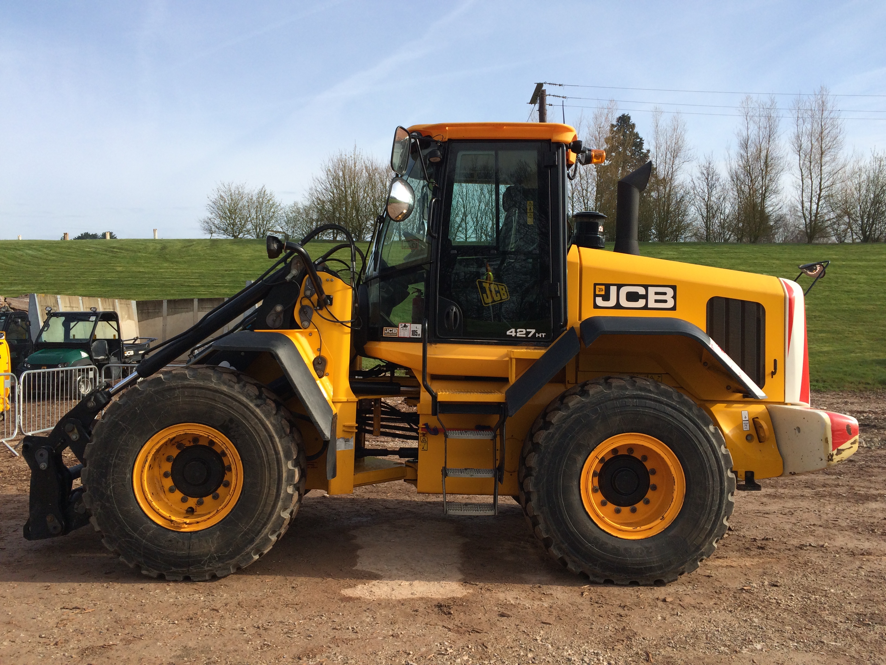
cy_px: 332
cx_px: 443
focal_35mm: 29
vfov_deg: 48.2
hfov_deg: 61.7
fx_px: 742
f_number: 2.2
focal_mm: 4.15
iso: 32
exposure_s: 1/1642
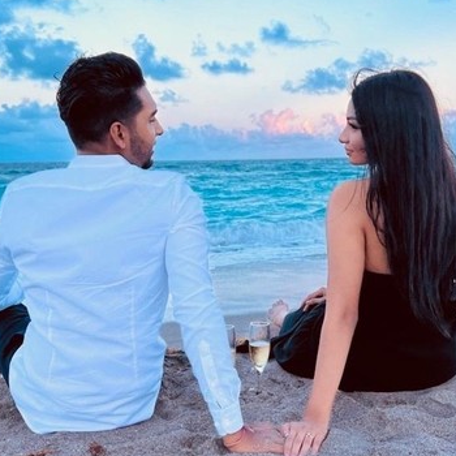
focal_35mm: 42
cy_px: 275
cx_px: 231
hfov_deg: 40.0
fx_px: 626
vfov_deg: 39.8
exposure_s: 1/232
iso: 40
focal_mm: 5.7
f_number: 1.5
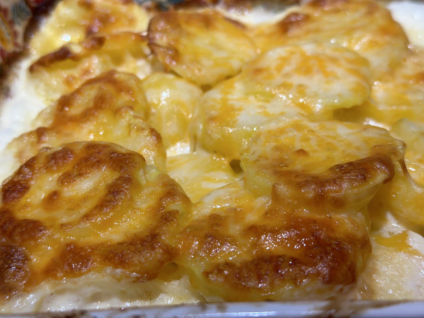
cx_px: 212
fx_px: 588
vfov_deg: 30.3
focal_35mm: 48
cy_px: 159
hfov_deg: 39.7
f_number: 1.78
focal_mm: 6.86
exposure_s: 1/120
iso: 50
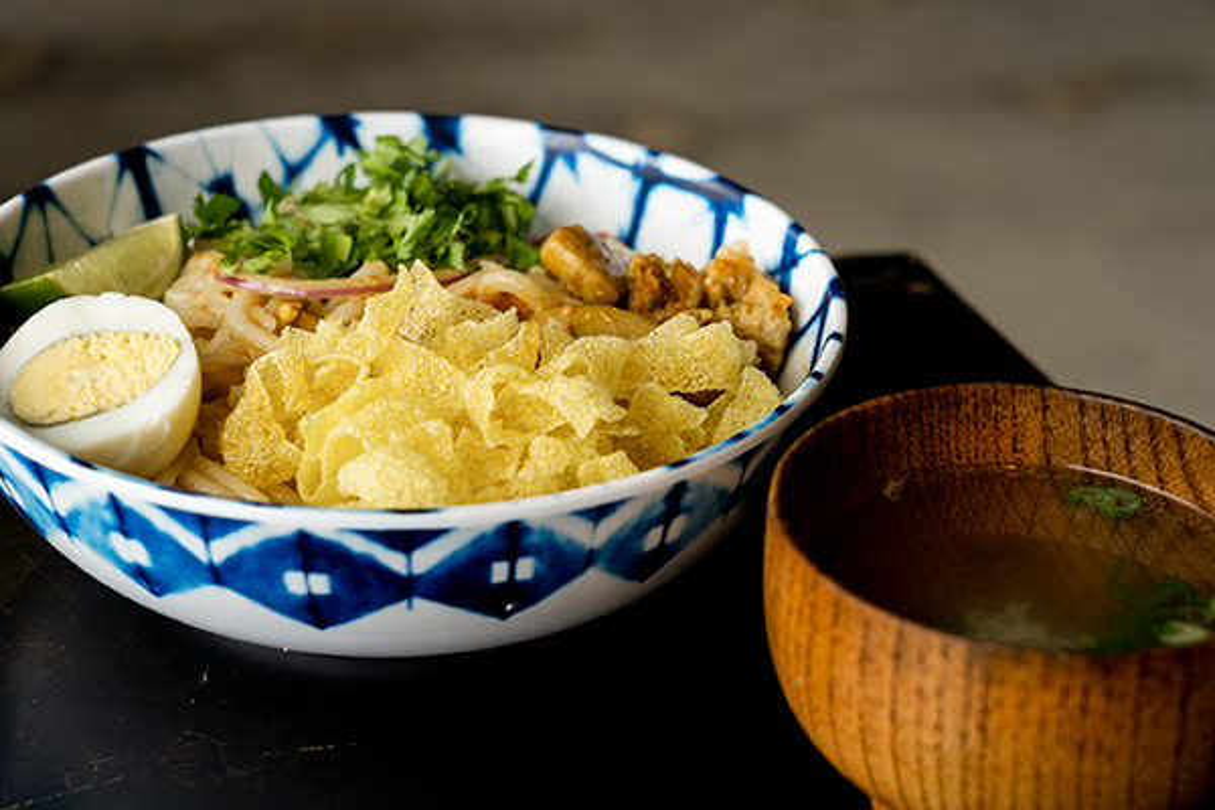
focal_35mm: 73
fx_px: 2464
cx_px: 608
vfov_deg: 18.7
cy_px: 405
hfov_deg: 27.7
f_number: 7.1
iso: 800
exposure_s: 1/200
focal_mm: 73
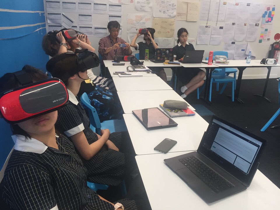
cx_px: 140
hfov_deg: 61.7
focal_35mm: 29
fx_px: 235
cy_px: 105
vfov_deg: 48.2
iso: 32
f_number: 2.2
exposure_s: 1/33
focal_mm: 4.15
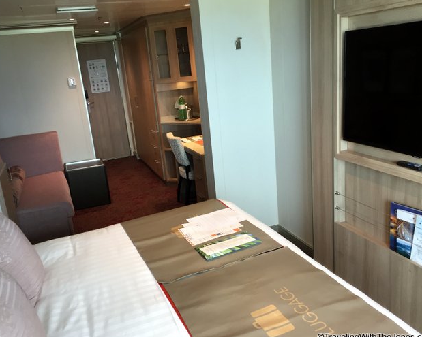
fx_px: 400
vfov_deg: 45.8
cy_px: 173
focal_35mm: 32
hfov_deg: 55.7
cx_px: 207
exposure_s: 1/30
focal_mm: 4.15
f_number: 2.2
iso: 64
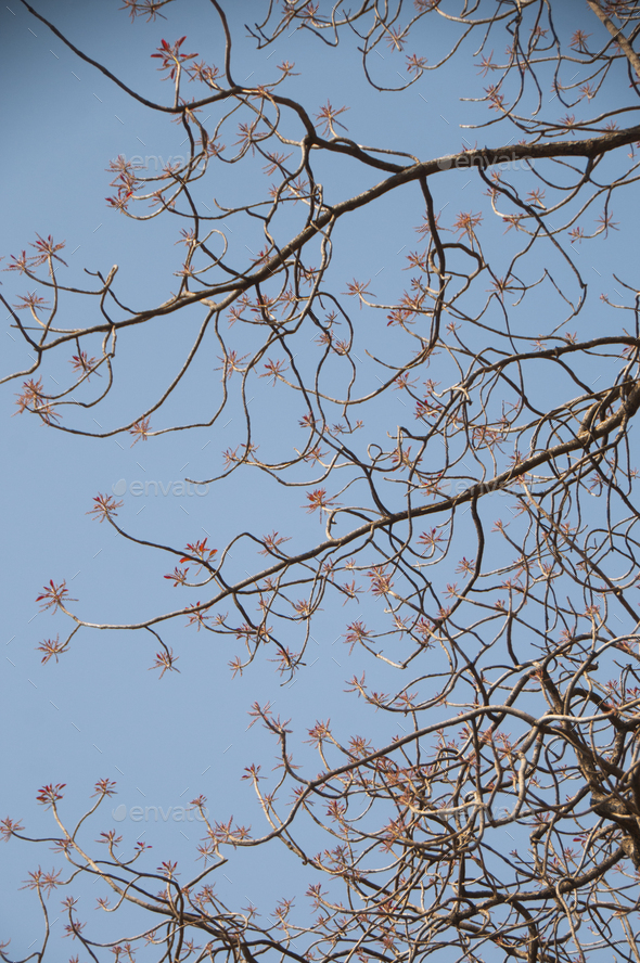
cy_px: 482
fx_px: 2806
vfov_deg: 19.5
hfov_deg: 13.0
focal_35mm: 105
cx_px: 320
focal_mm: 70
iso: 160
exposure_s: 1/1000
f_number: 5
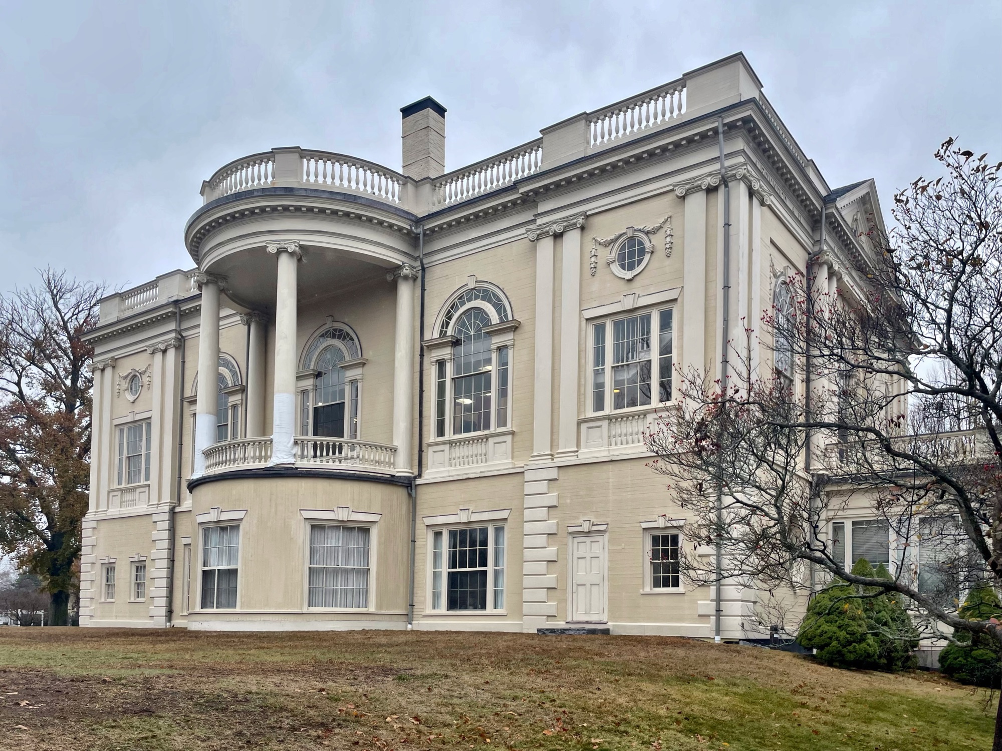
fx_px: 753
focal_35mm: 26
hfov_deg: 67.3
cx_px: 501
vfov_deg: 53.1
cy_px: 376
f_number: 1.6
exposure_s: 1/875
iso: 32
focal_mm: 4.2
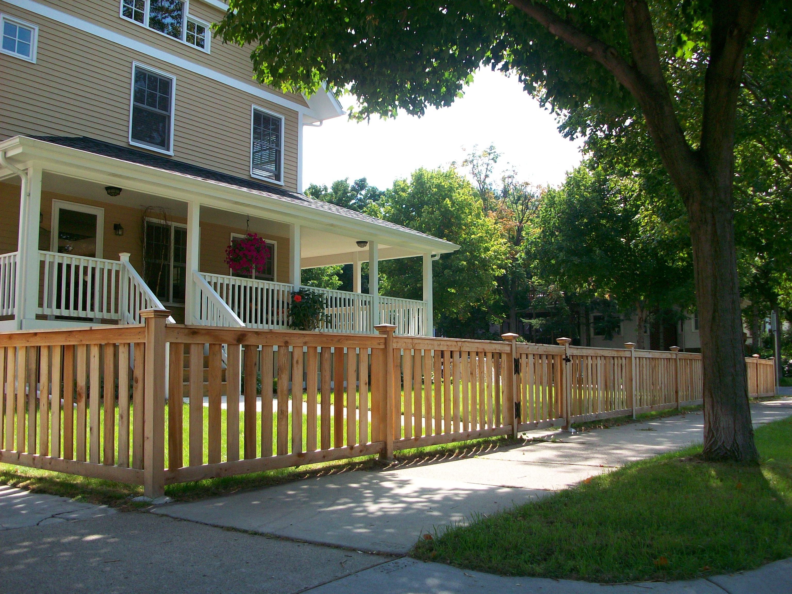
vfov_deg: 41.8
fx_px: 778
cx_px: 396
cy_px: 297
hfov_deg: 54.0
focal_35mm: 34
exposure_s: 1/436
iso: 80
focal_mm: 5.7
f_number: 2.8
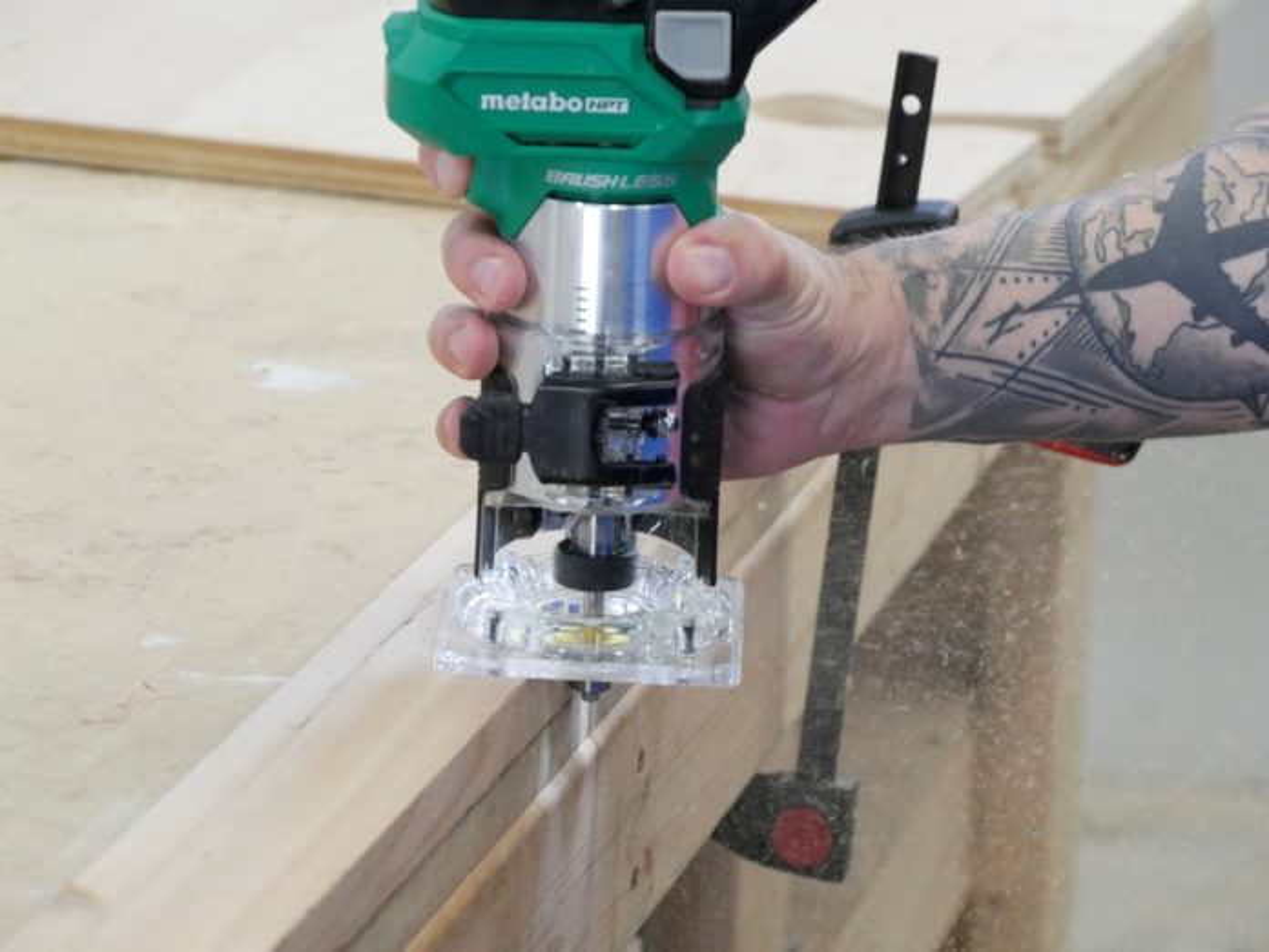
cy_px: 476
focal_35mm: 154
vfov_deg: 9.6
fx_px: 5646
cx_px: 634
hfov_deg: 12.8
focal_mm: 77
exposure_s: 1/160
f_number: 5.4
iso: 3200
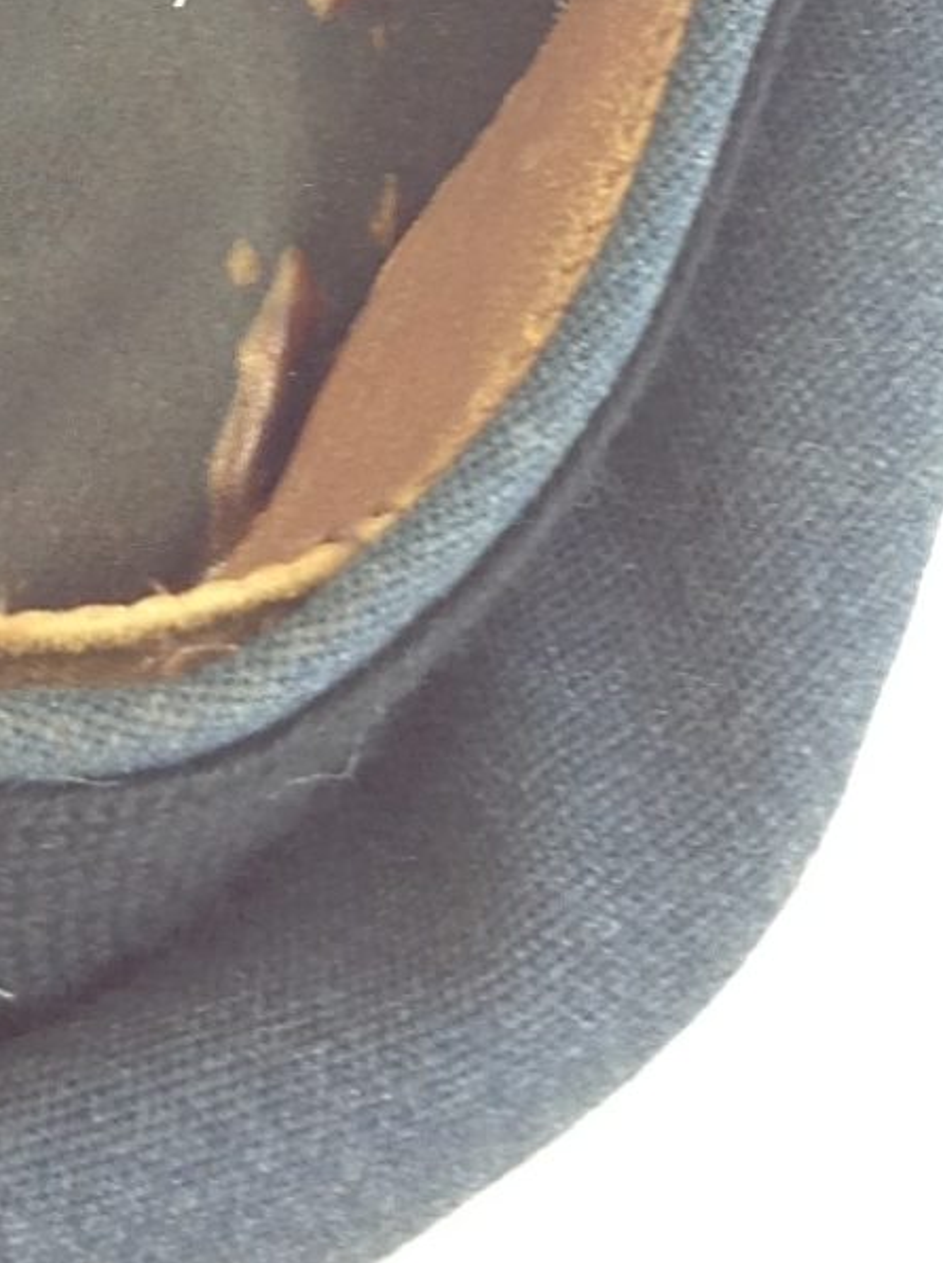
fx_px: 5462
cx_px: -436
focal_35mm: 150
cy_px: -834
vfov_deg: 12.3
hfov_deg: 9.6
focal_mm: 4.28
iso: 50
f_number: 2.4
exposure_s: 1/17
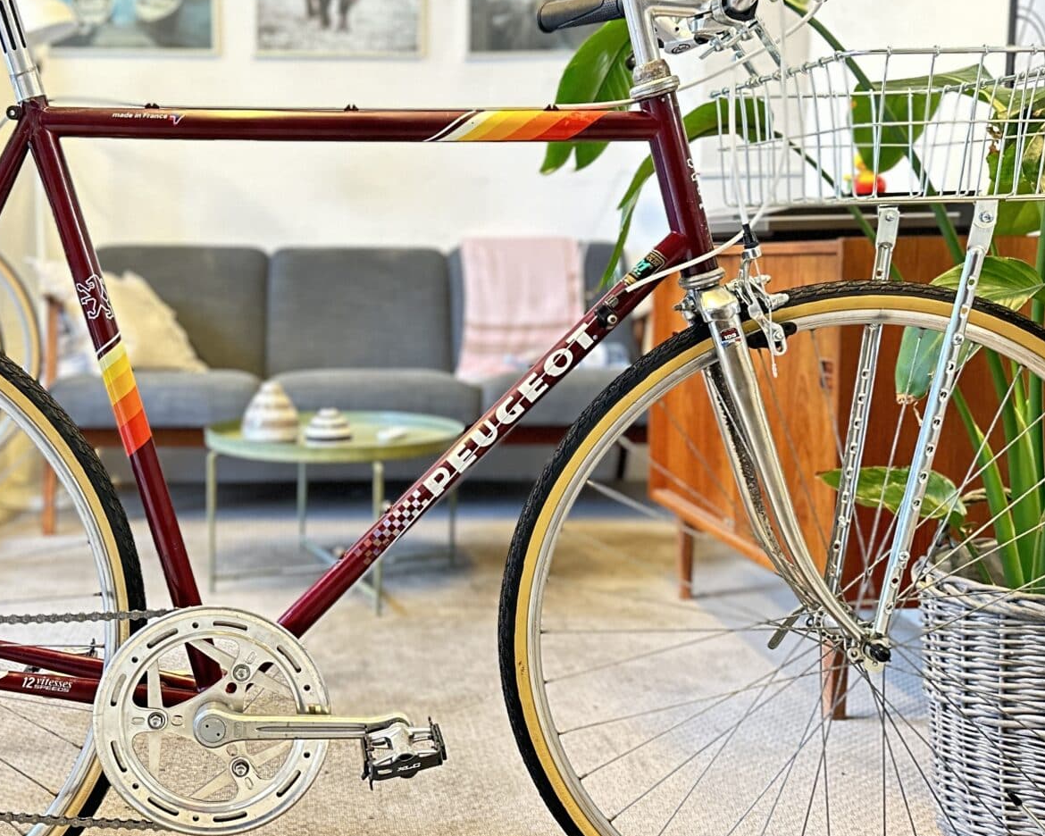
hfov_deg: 43.7
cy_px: 406
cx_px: 293
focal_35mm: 41
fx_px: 1268
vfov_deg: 36.5
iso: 800
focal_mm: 6.86
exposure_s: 1/33
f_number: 1.78
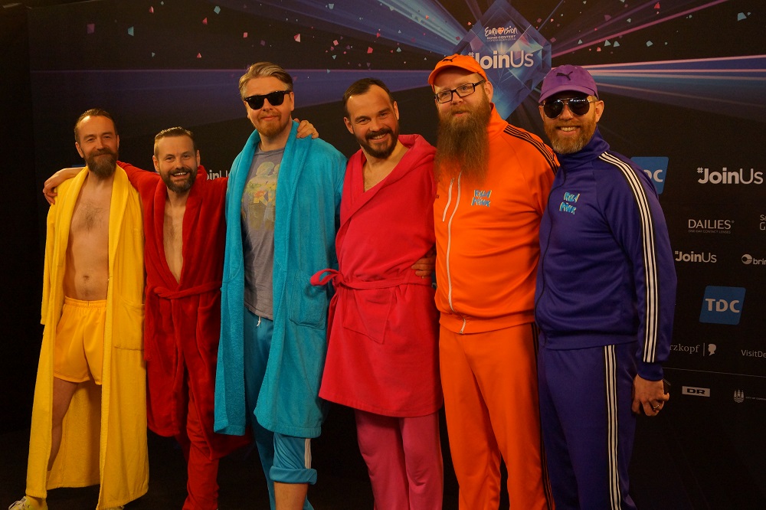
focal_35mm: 45
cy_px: 255
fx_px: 957
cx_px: 383
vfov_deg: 29.8
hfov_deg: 43.6
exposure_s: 1/160
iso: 1250
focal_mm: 30
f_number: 4
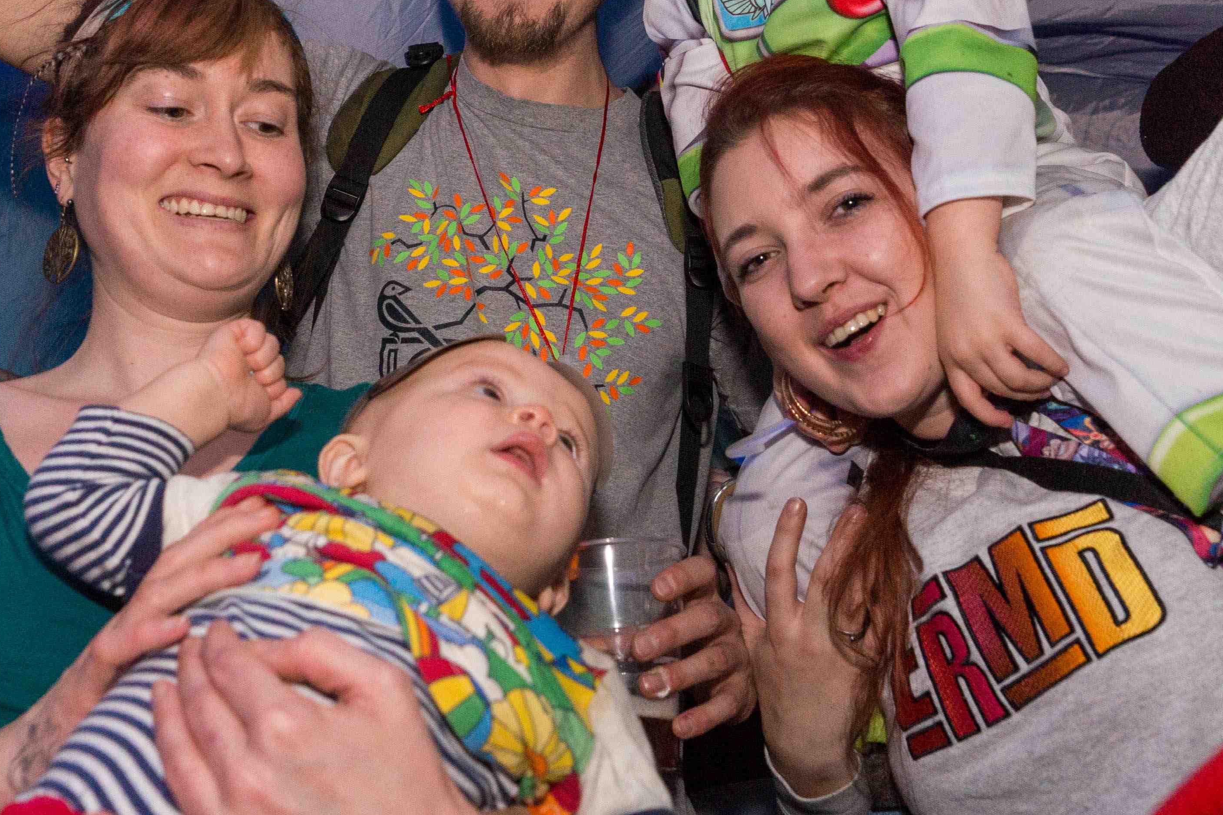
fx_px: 1732
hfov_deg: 38.8
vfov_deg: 26.3
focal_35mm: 51
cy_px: 261
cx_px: 517
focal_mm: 24
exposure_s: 1/60
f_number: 4
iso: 1600
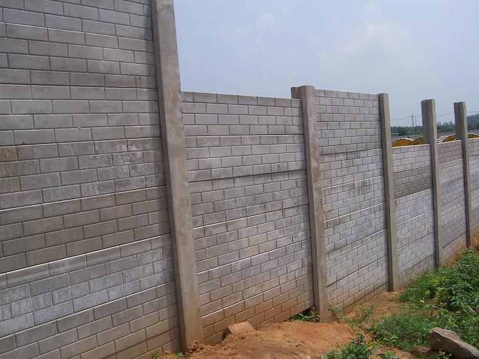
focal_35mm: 36
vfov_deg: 39.7
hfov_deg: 51.4
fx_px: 498
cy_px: 180
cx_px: 240
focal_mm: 6
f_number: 4.8
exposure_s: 1/1000
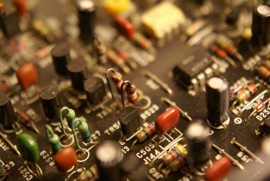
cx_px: 135
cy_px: 90
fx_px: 789
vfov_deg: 13.1
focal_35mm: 105
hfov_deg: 19.4
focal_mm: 70
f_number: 4
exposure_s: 1/40
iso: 400
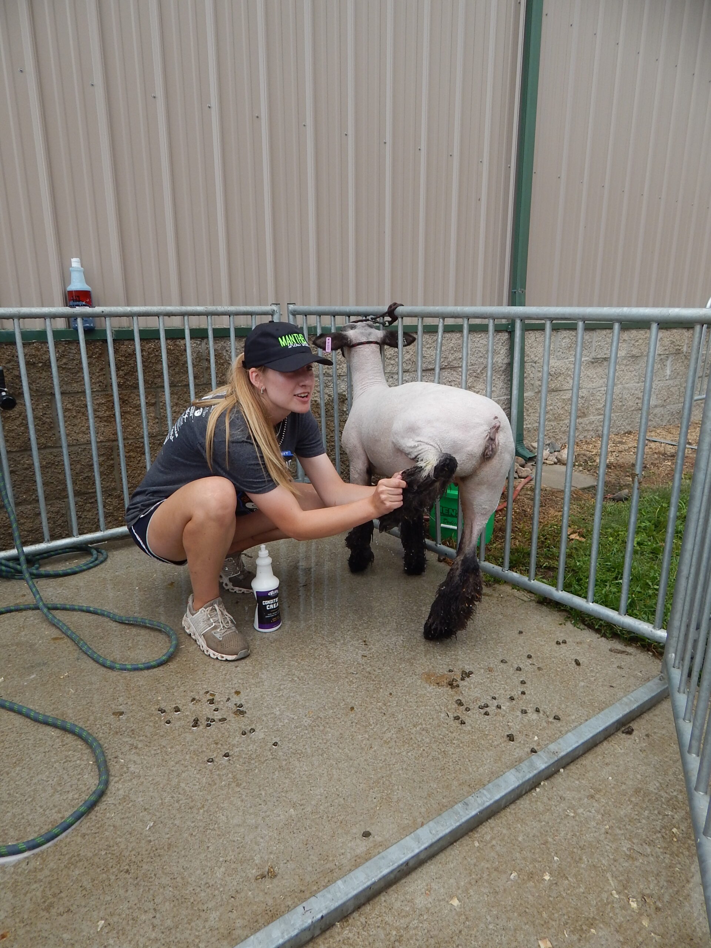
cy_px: 474
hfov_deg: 58.9
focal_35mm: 23
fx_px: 630
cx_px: 356
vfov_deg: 73.9
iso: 125
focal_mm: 4
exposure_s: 1/640
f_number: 3
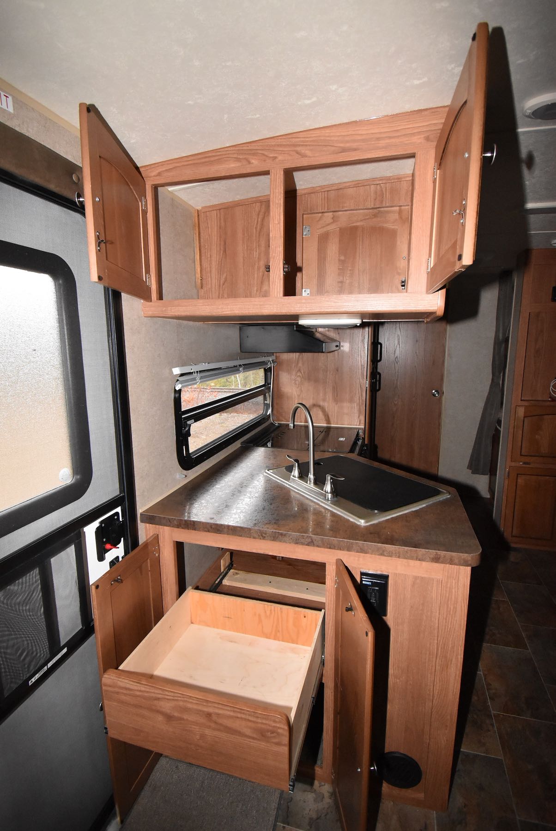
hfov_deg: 72.2
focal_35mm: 16
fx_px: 381
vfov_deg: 94.9
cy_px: 416
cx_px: 278
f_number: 4.8
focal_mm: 11
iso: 3600
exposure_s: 1/60
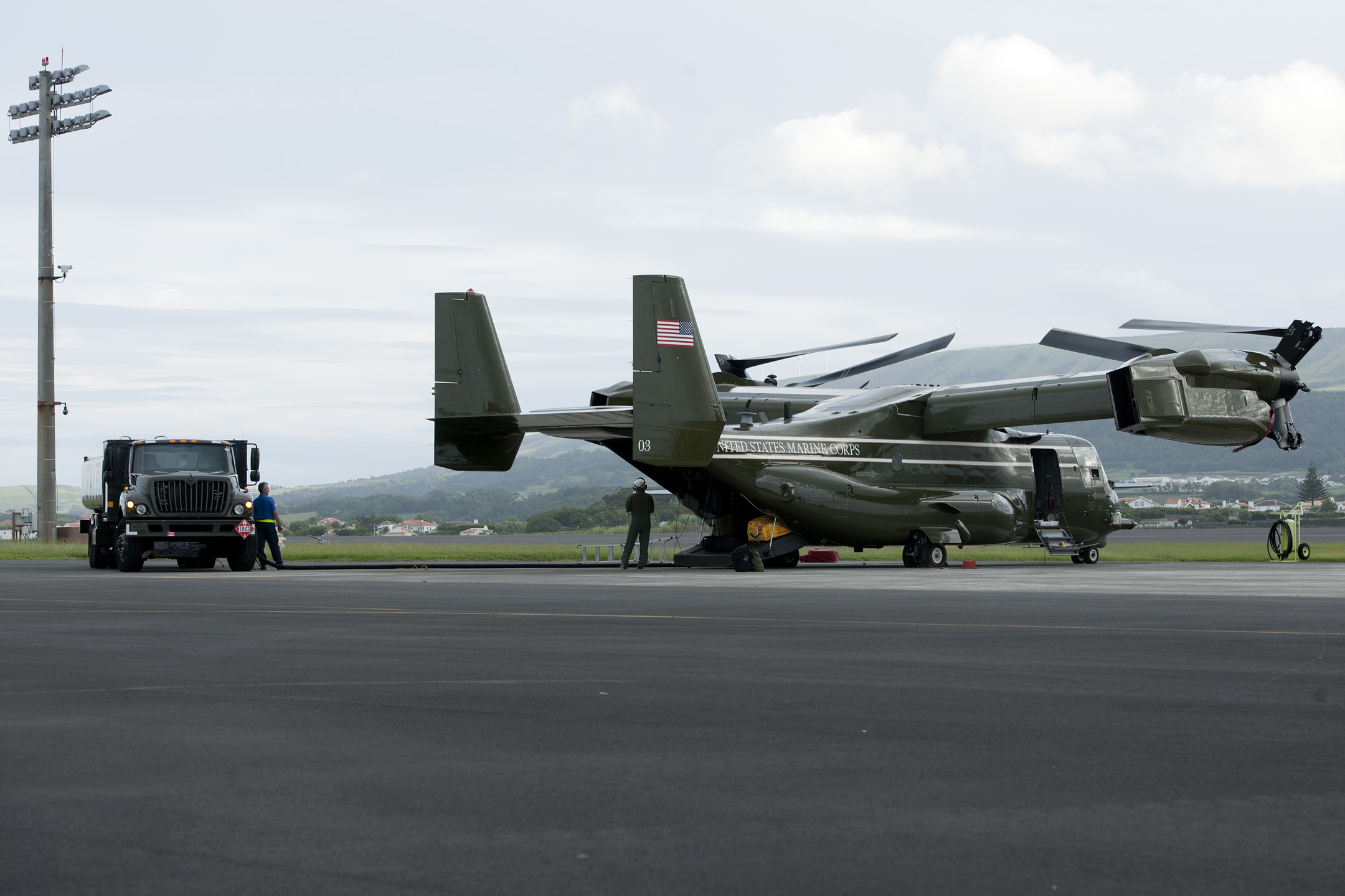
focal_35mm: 75
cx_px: 672
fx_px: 2802
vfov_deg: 18.2
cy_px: 448
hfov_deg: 27.0
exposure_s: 1/125
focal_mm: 75
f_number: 7.1
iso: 200
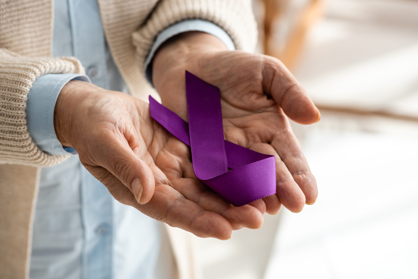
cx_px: 209
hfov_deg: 19.4
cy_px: 140
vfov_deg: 13.1
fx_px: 1220
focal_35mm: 105
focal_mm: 105
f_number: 8
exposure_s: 1/200
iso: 200
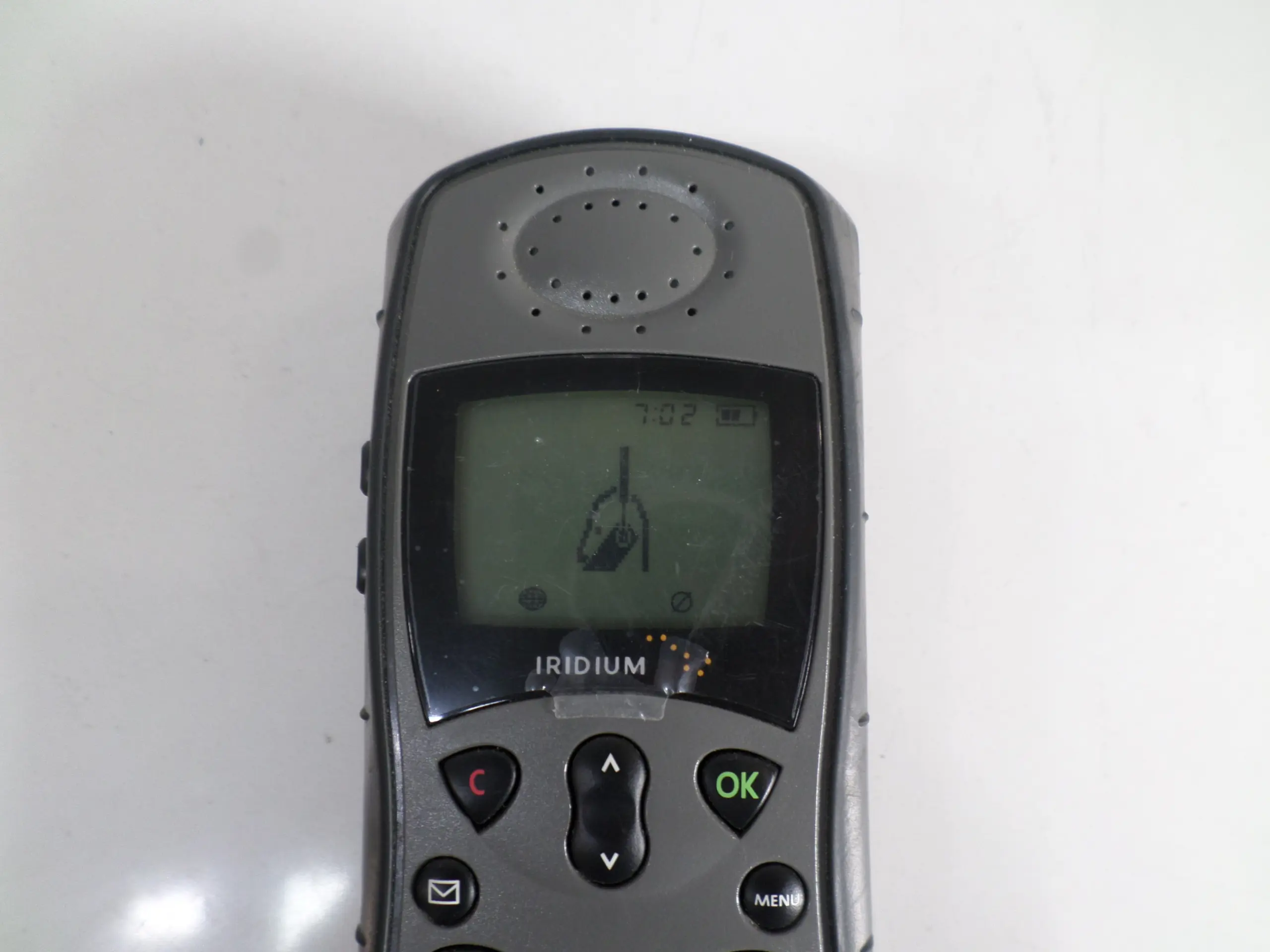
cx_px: 635
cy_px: 476
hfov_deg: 69.4
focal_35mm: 25
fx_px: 917
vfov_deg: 54.9
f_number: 2.5
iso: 80
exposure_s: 1/45
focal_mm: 4.5
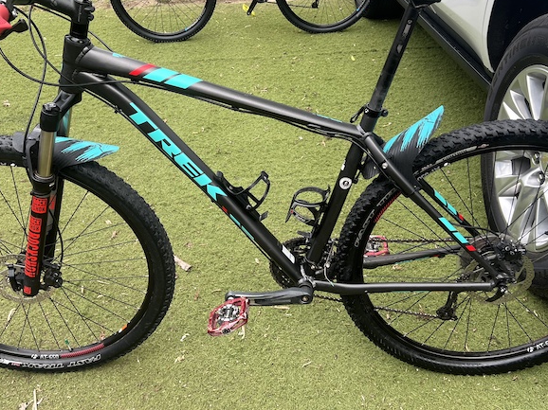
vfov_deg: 39.6
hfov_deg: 51.4
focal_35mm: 36
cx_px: 265
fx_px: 570
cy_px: 209
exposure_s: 1/678
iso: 50
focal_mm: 5.7
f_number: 1.5
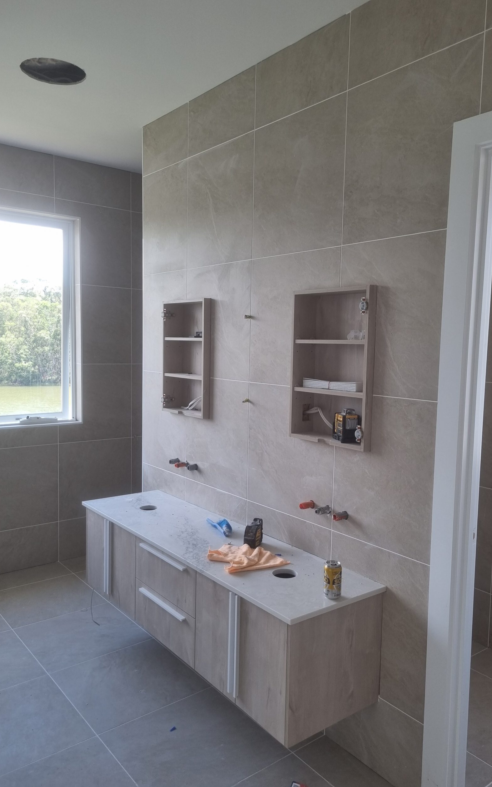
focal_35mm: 28
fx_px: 601
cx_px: 271
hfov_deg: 44.5
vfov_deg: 66.5
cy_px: 389
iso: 50
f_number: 1.8
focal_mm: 5.4
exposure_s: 1/120
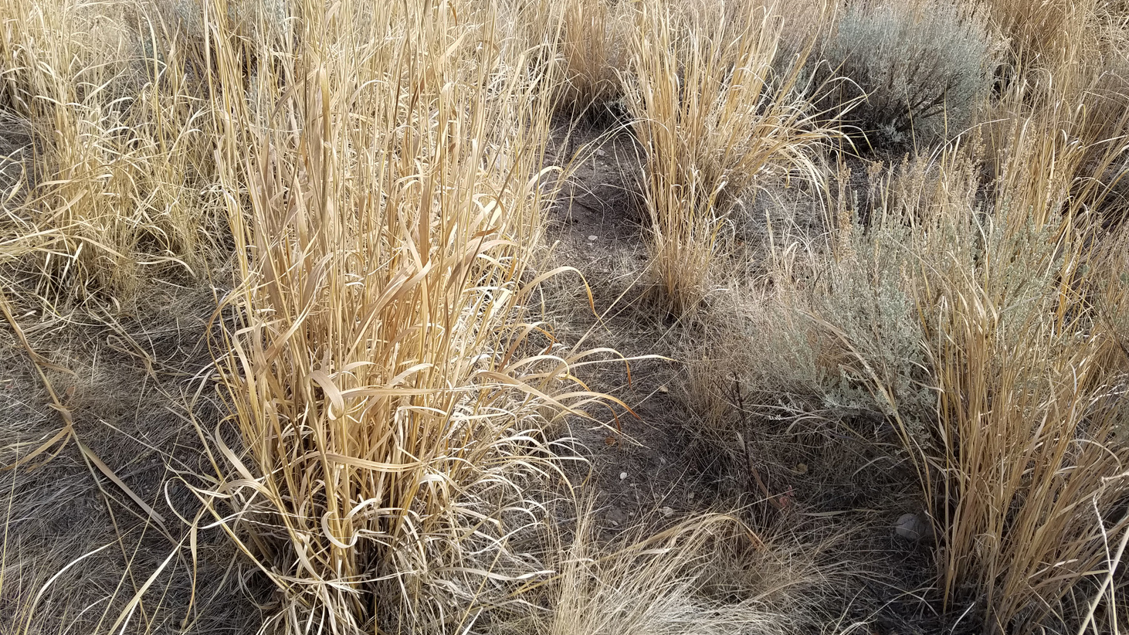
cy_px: 207
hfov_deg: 62.5
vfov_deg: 37.3
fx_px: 928
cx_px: 614
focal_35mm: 31
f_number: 1.7
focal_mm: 4.2
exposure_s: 1/1204
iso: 50
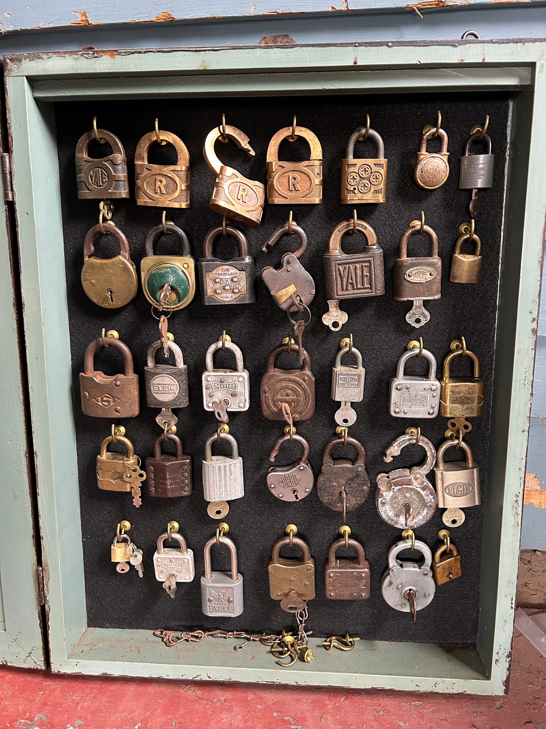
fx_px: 547
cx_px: 273
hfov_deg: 53.1
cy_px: 364
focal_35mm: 26
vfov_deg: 67.3
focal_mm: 5.7
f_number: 1.5
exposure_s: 1/60
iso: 400
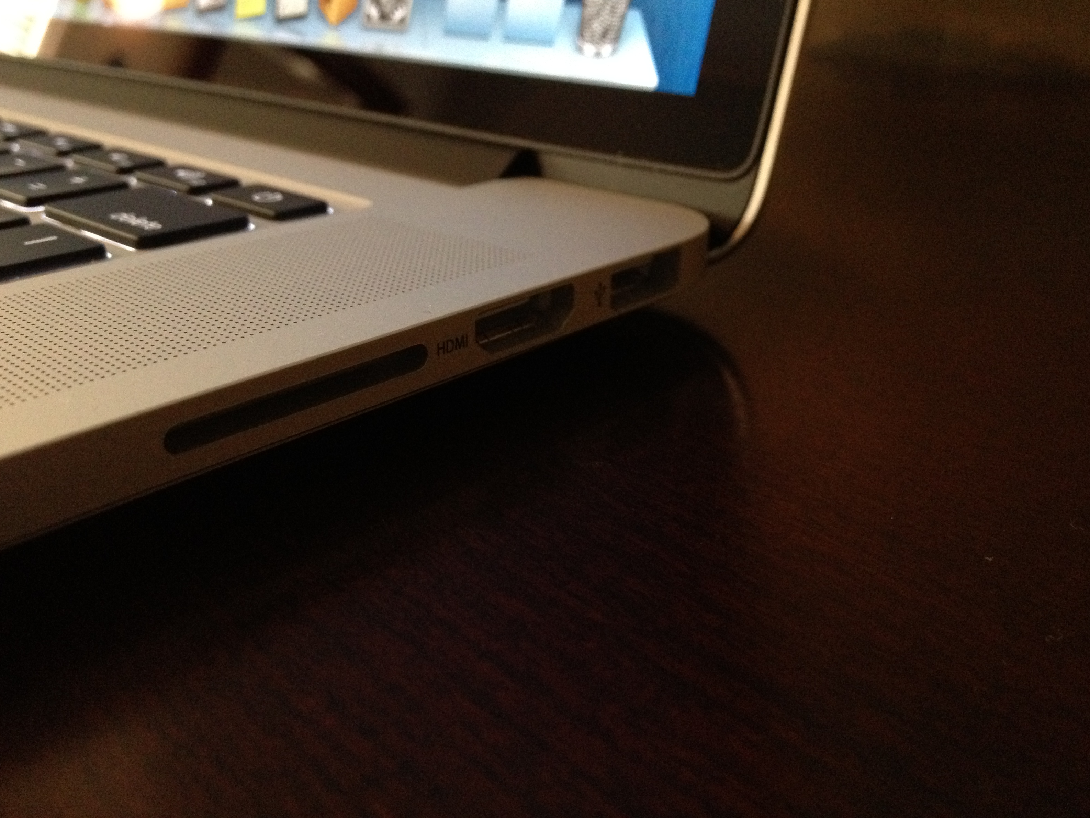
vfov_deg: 39.7
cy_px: 399
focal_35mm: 36
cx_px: 550
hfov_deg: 51.4
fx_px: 1134
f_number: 2.4
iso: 500
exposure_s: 1/15
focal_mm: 4.28
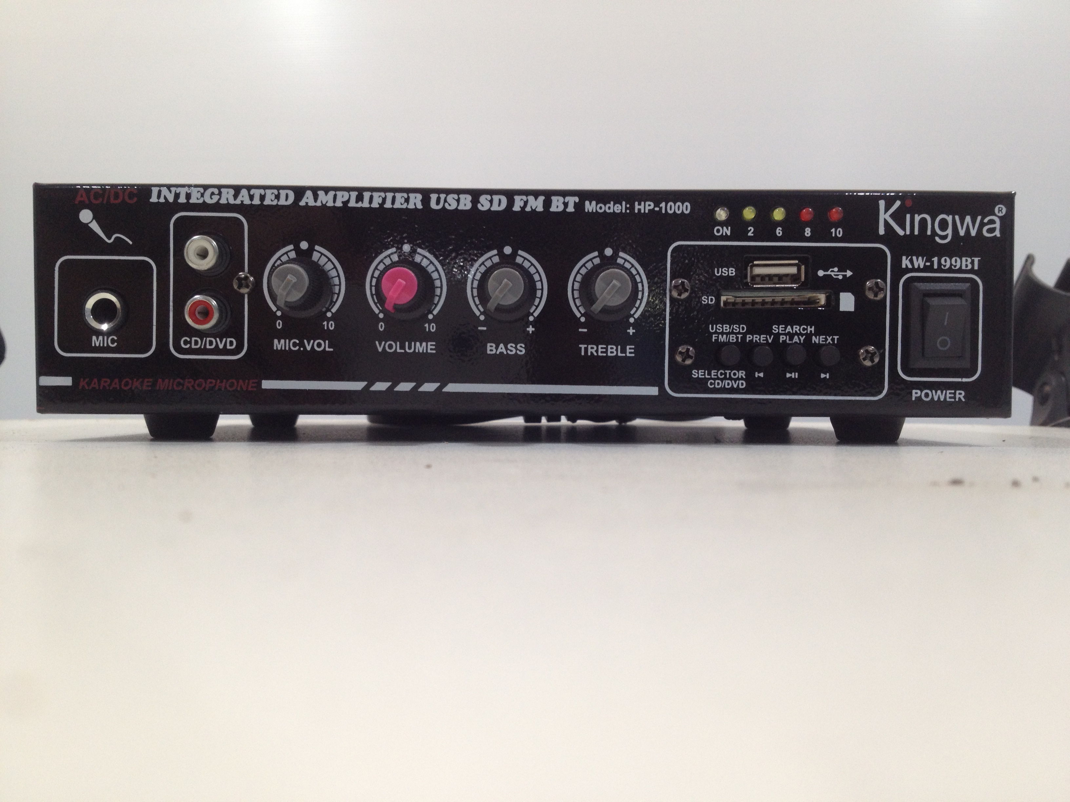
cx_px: 535
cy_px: 401
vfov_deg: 40.7
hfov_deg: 52.6
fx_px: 1082
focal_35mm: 35
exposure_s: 1/20
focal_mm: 4.28
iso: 80
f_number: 2.4
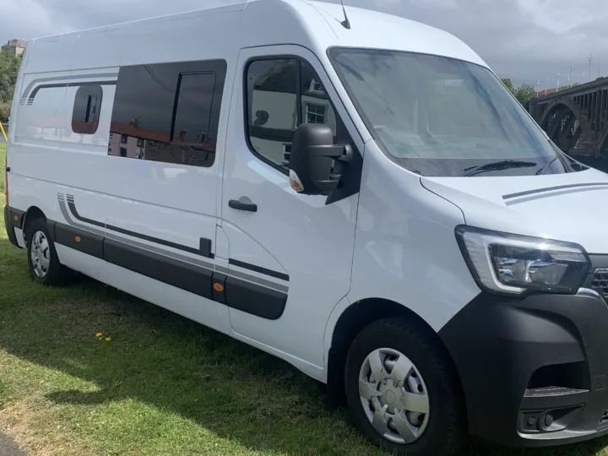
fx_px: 650
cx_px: 338
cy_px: 173
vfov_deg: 38.4
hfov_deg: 50.0
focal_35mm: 37
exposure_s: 1/3521
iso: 25
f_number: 1.8
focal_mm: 4.25
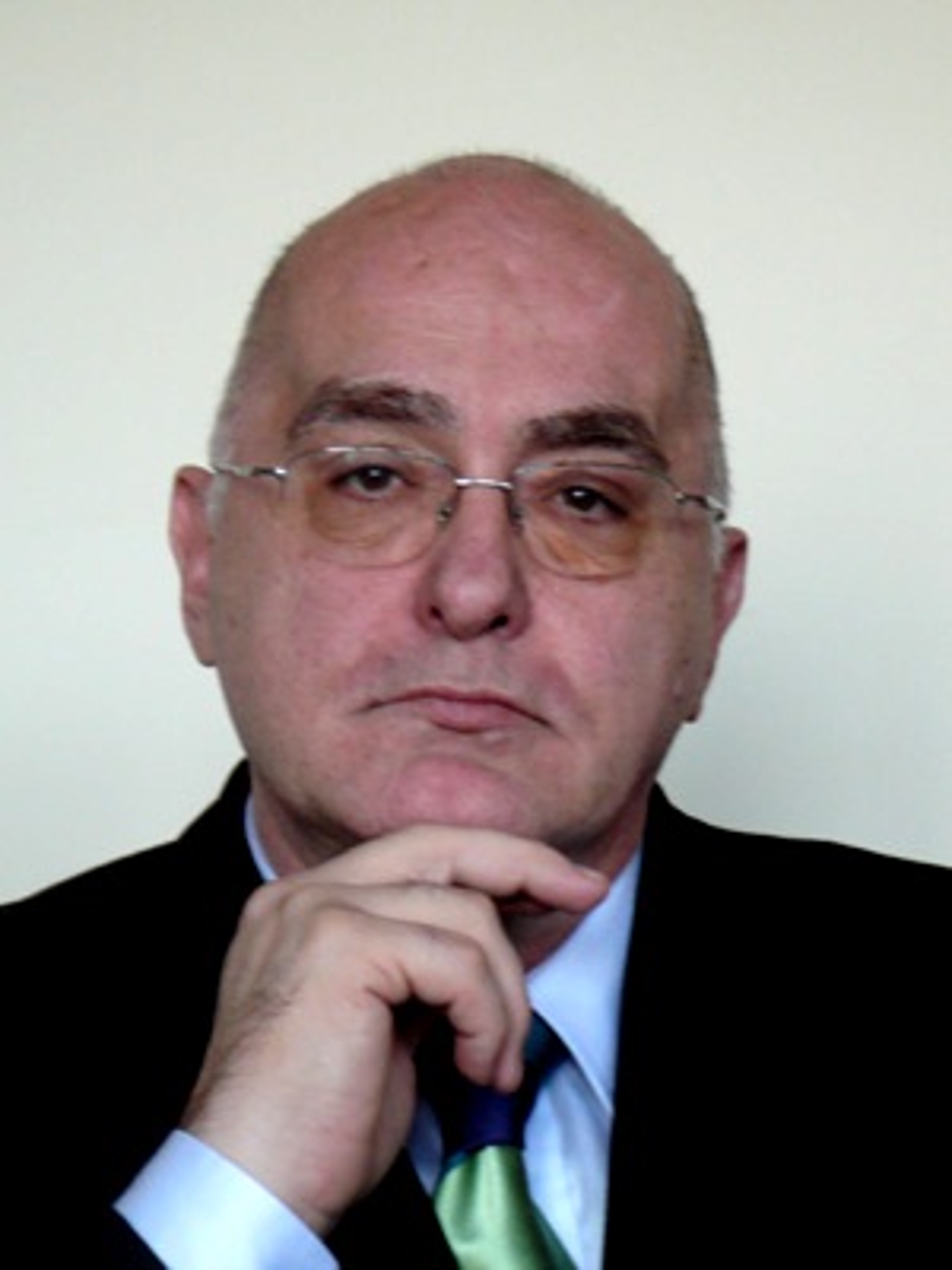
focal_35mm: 128
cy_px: 635
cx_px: 476
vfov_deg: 15.4
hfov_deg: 11.6
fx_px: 4694
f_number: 3.9
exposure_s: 1/20
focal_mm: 19
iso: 200
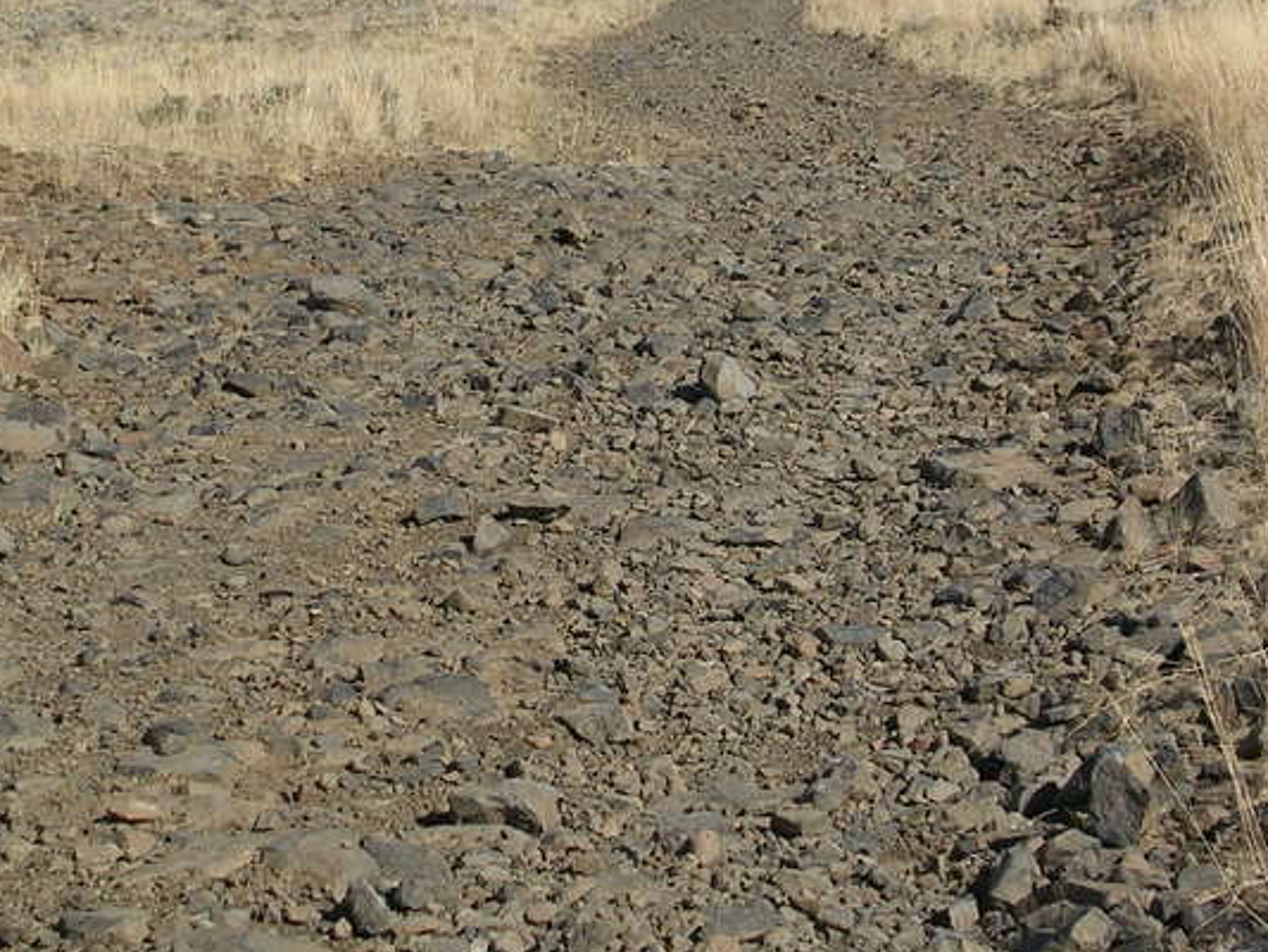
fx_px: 3957
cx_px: 630
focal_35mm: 108
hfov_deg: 18.2
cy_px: 402
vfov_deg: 13.7
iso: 50
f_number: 3.7
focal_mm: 10.9
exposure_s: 1/790
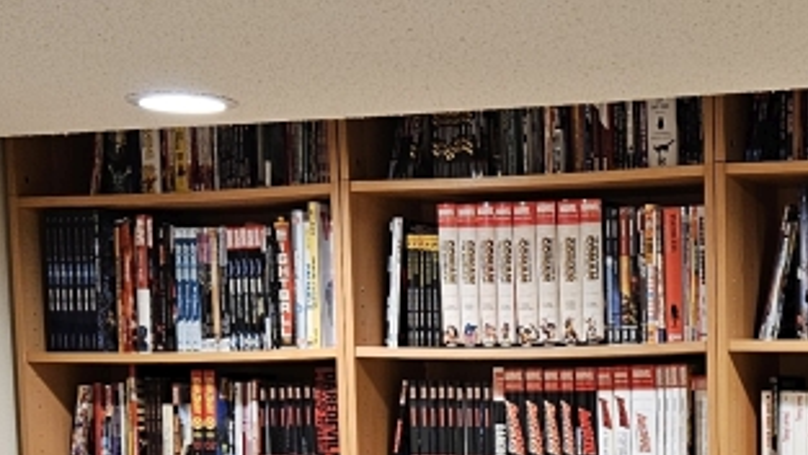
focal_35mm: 96
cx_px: 816
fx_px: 2057
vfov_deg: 12.1
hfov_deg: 21.4
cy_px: 664
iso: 100
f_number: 1.8
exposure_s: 1/51
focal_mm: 5.4
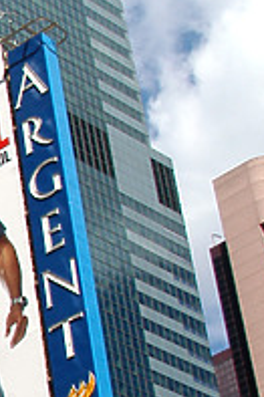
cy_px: 316
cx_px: -316
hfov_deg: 8.5
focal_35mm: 151
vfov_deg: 13.5
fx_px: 1664
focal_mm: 22
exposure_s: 1/500
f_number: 11
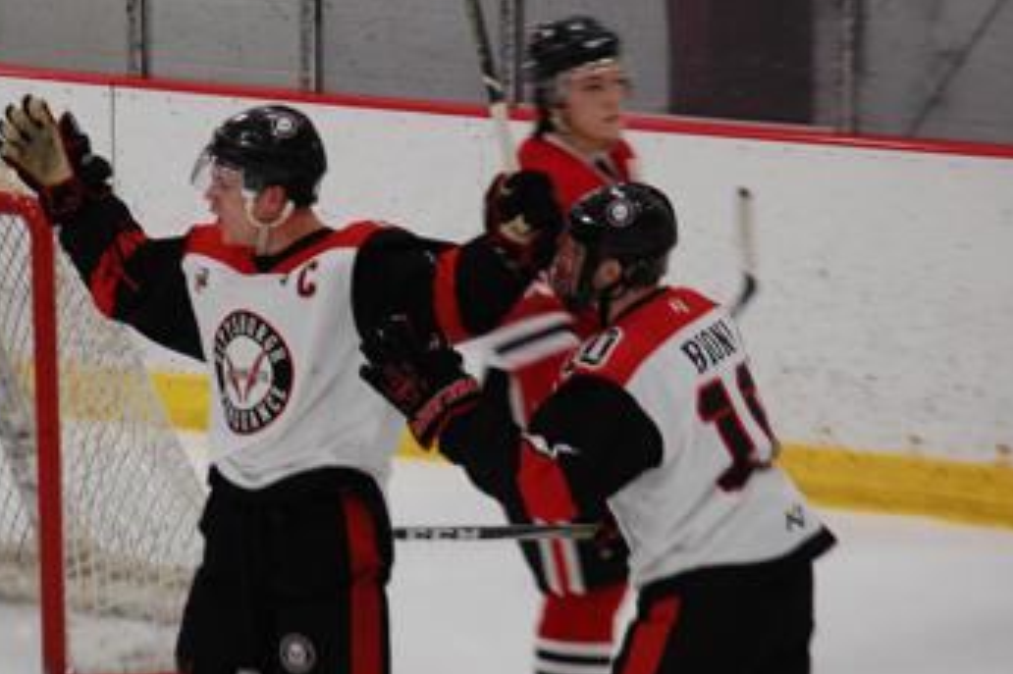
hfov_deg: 7.2
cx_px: 297
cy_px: 441
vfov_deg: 4.8
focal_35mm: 288
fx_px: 8100
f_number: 4.8
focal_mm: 120
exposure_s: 1/100
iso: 800
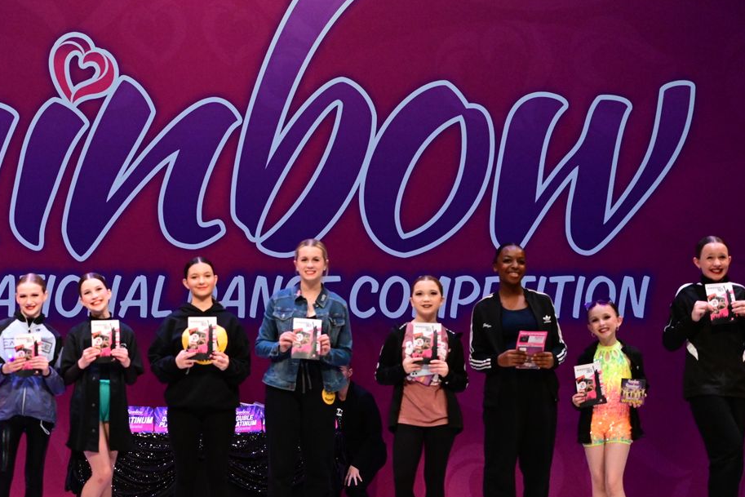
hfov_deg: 17.6
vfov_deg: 11.9
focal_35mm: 115
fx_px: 2380
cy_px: 166
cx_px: 135
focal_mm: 70
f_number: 2.8
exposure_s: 1/800
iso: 6400
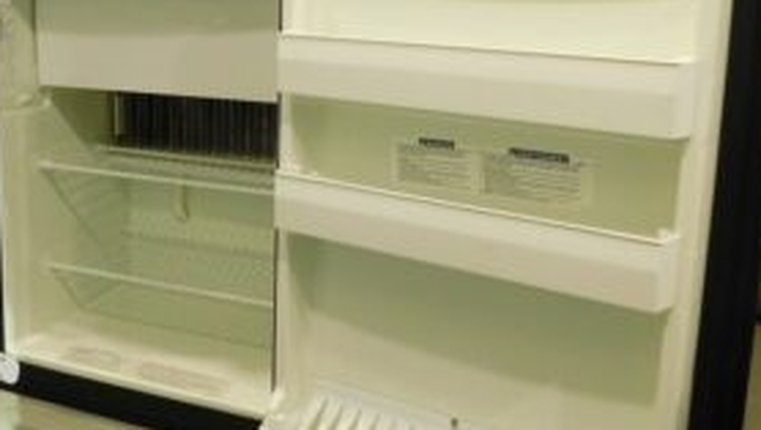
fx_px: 909
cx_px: 214
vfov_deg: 26.3
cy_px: 116
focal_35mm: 45
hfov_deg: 44.3
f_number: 3
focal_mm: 4
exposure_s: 1/25
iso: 400
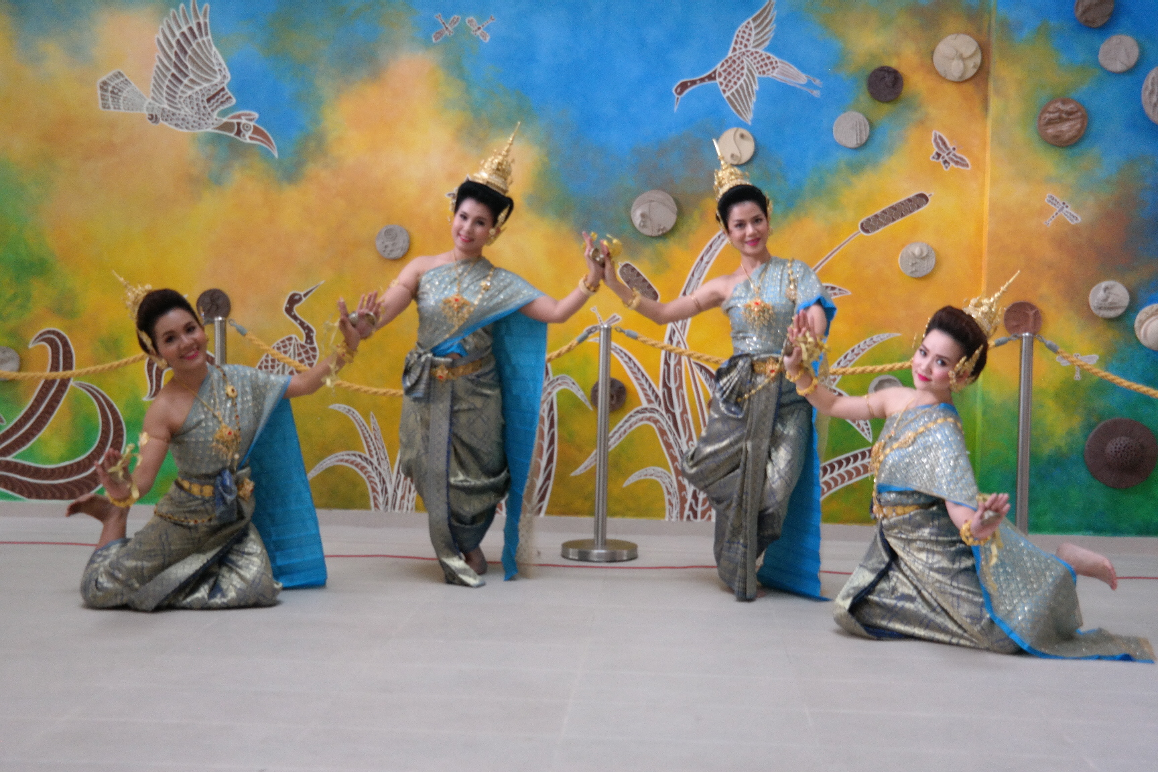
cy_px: 386
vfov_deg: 32.6
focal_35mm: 41
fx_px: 1319
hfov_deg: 47.4
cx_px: 579
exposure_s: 1/50
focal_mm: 27
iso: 800
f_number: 4
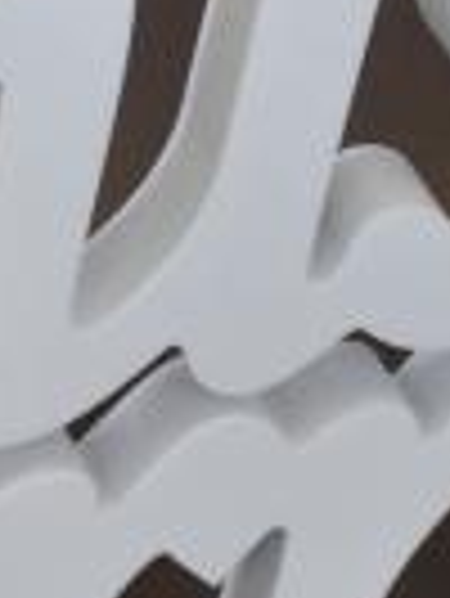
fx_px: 4811
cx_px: 54
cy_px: 364
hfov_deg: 5.3
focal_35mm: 278
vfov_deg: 7.1
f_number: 4.8
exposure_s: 1/50
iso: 200
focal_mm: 32
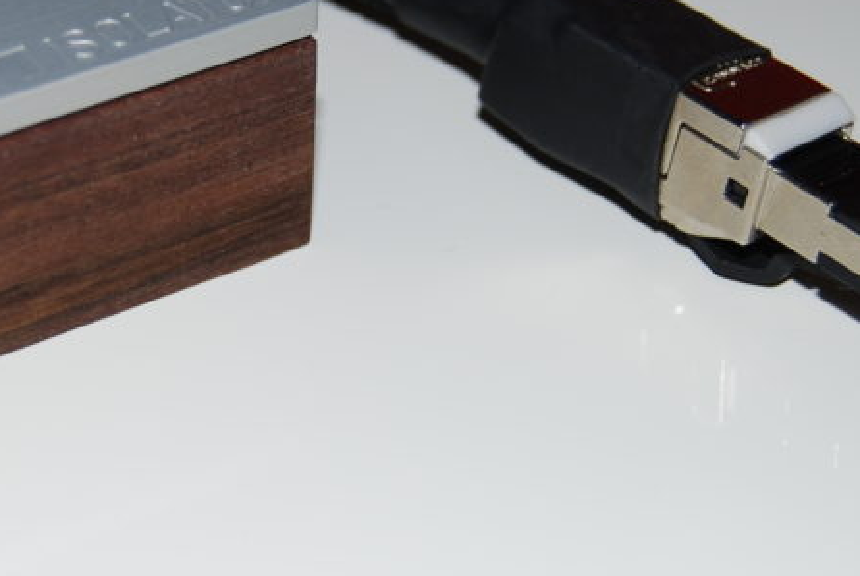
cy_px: 253
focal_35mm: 113
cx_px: 262
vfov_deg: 12.2
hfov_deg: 18.0
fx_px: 2704
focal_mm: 32
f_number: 4.5
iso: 100
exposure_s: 1/125
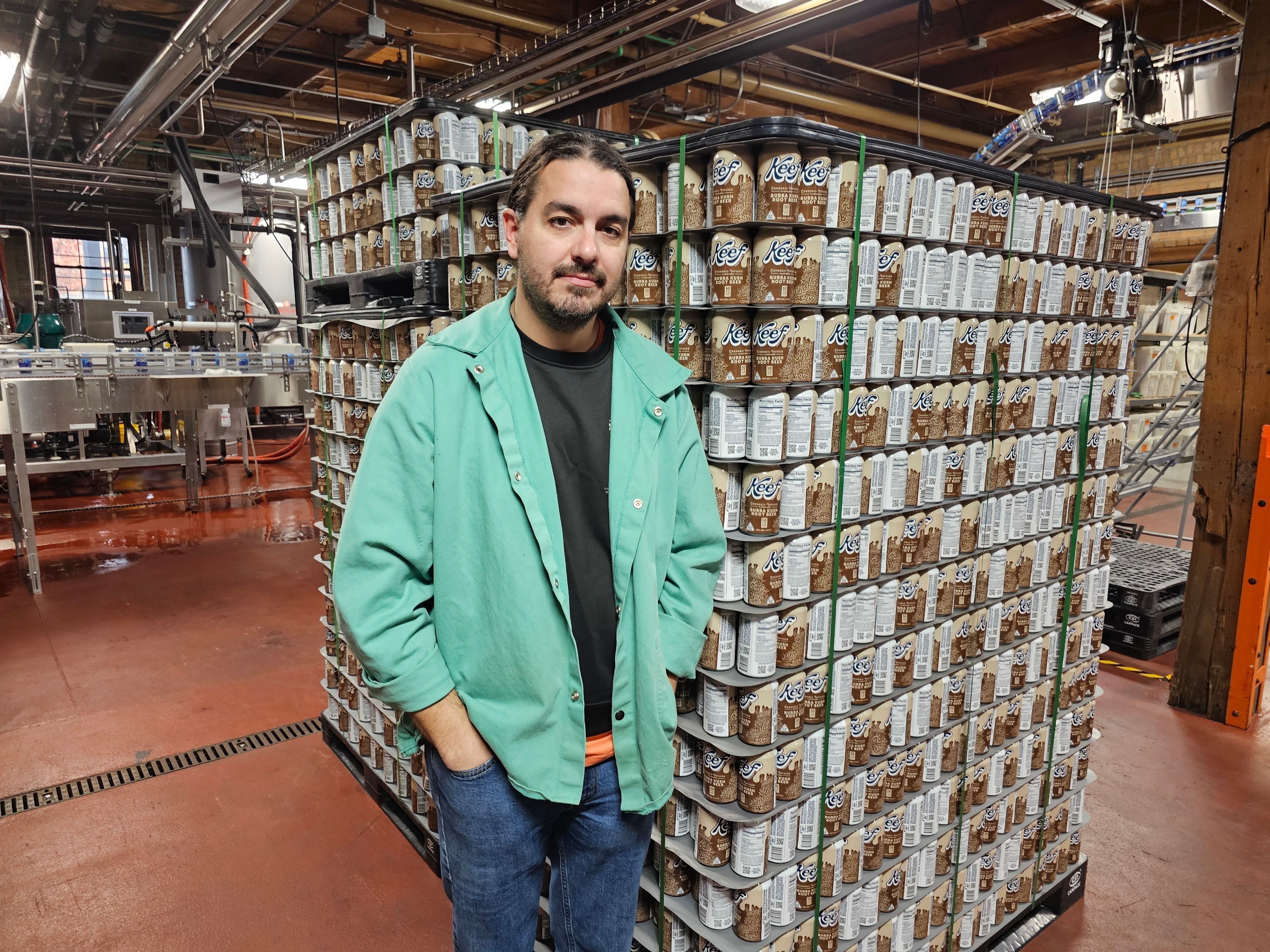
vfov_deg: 58.9
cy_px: 476
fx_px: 844
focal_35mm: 23
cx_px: 635
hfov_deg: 73.9
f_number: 1.7
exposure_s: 1/120
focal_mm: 6.3
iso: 640
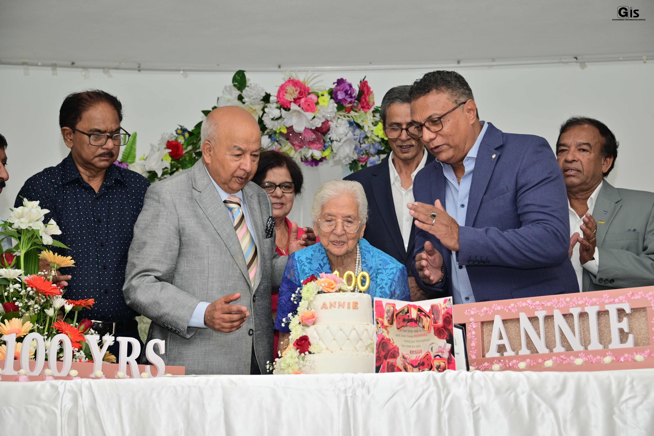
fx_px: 1490
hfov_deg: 24.8
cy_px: 218
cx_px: 327
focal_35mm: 82
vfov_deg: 16.7
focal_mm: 82
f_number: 5.6
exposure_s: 1/200
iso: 800
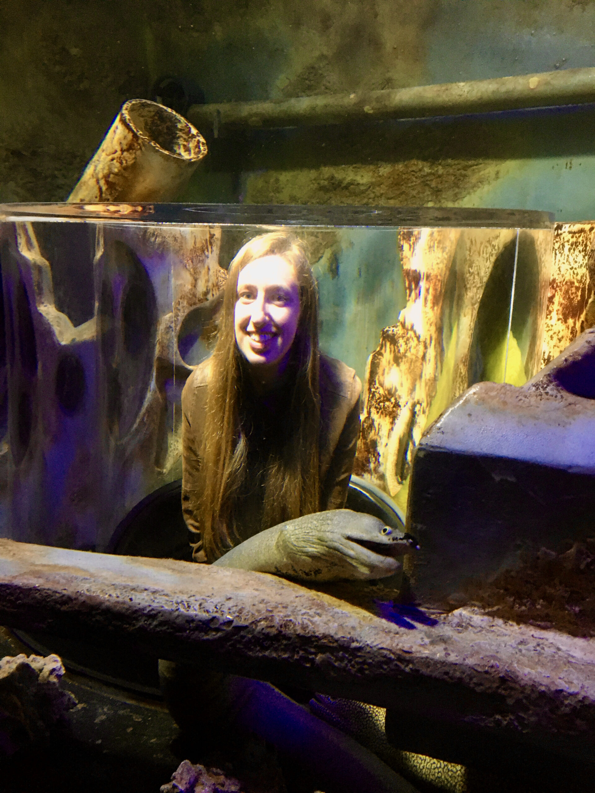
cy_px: 396
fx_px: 665
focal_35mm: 29
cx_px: 298
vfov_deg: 61.7
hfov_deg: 48.2
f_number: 2.2
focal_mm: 4.15
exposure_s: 1/15
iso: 200
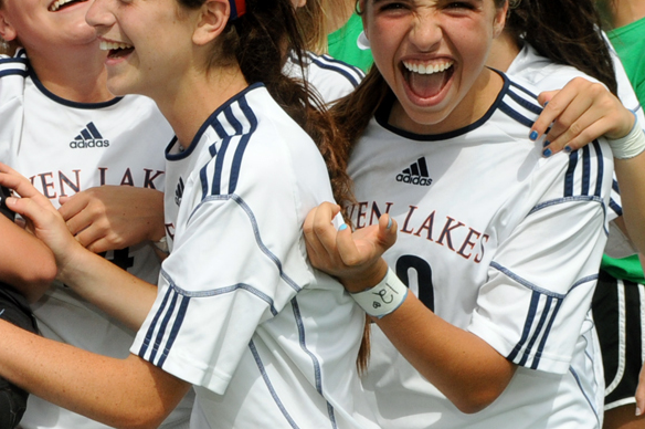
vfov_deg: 17.3
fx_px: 1406
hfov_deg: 25.3
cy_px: 304
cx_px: 104
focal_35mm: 79
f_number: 8
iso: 320
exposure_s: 1/640
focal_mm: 17
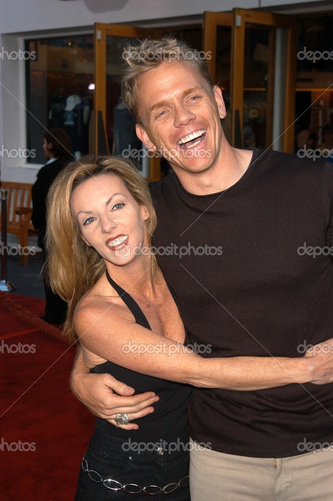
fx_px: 876
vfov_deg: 31.9
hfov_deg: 21.5
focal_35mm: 63
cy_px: 250
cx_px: 166
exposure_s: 1/180
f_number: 6.3
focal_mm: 42
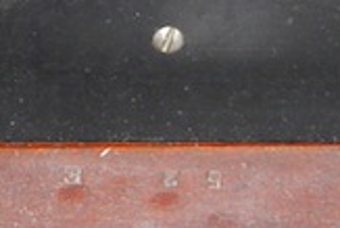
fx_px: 1834
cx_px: 167
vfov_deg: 6.7
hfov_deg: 10.6
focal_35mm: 194
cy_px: -330
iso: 100
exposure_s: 1/80
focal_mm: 6.8
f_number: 3.7
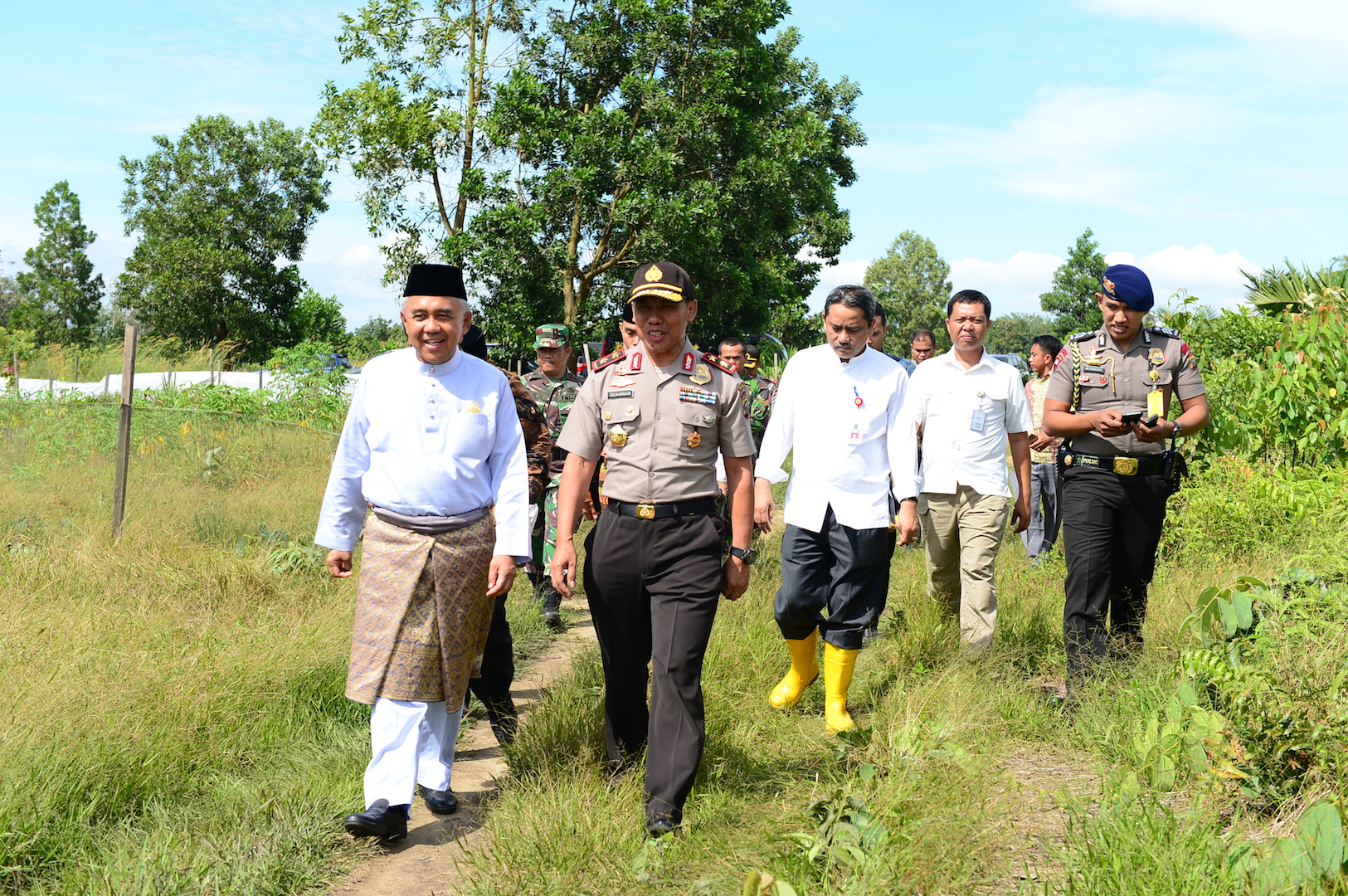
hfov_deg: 41.2
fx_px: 1795
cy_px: 448
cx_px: 674
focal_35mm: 48
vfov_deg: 28.0
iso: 100
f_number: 6.3
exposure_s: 1/250
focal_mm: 48
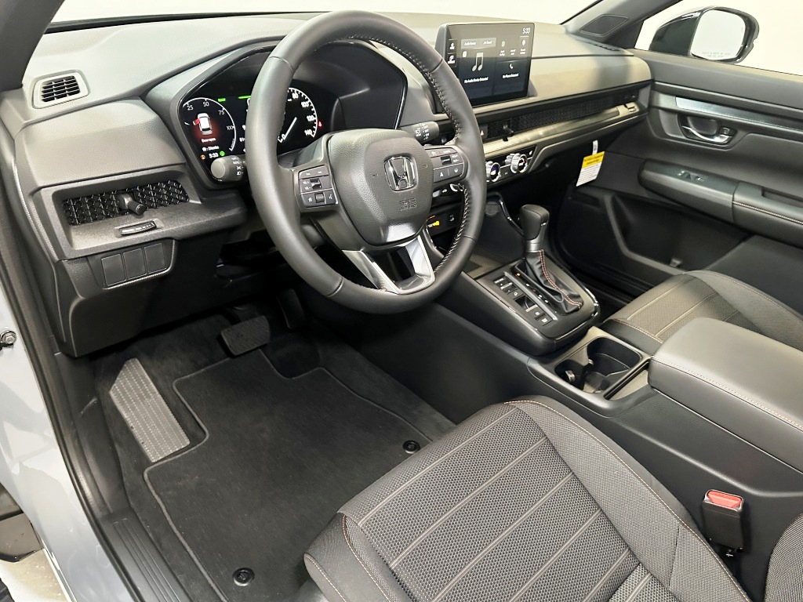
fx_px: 557
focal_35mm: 24
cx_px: 402
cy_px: 301
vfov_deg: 56.8
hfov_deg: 71.6
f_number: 1.78
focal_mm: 6.86
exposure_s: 1/30
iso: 1000
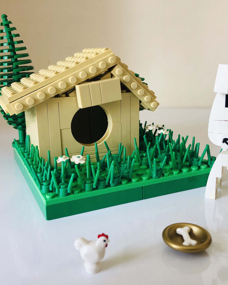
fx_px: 312
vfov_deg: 49.1
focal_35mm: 37
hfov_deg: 40.1
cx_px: 115
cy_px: 141
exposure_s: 1/30
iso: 32
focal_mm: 3.99
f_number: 1.8
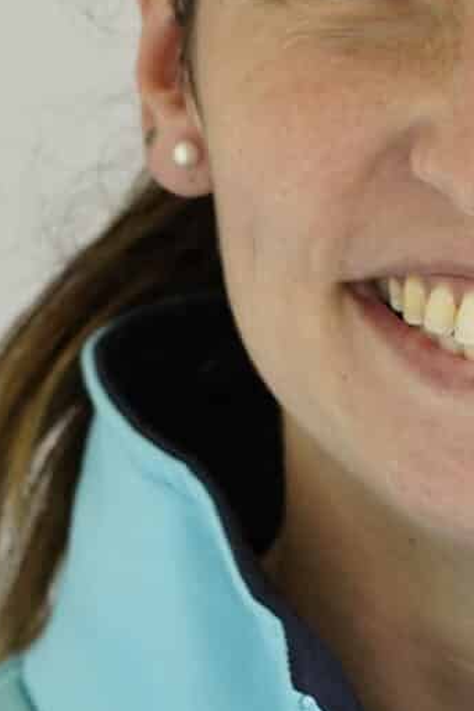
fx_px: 14939
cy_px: 438
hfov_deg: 1.8
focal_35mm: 757
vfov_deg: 2.7
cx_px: 534
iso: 640
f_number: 5
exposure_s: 1/250
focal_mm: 189
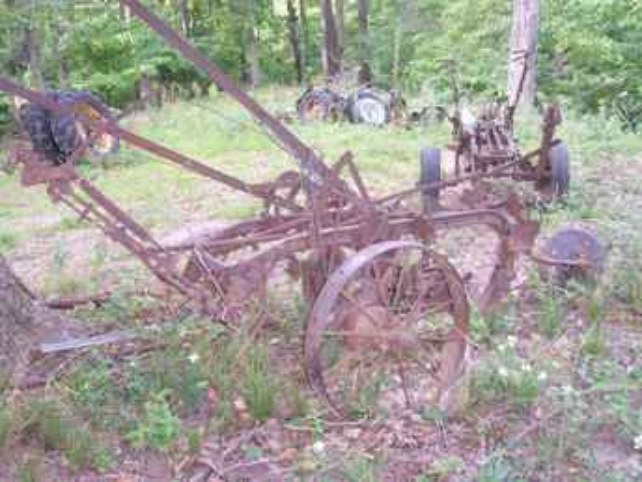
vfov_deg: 38.7
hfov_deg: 50.1
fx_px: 686
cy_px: 241
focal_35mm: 37
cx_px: 321
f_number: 2.8
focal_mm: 5.6
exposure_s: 1/60
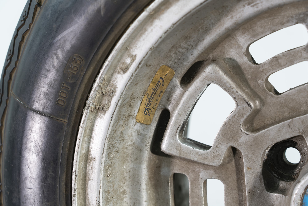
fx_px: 898
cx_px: 154
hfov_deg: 19.5
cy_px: 103
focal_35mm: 105
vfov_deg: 13.0
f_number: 5.6
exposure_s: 2.5
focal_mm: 105
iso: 100
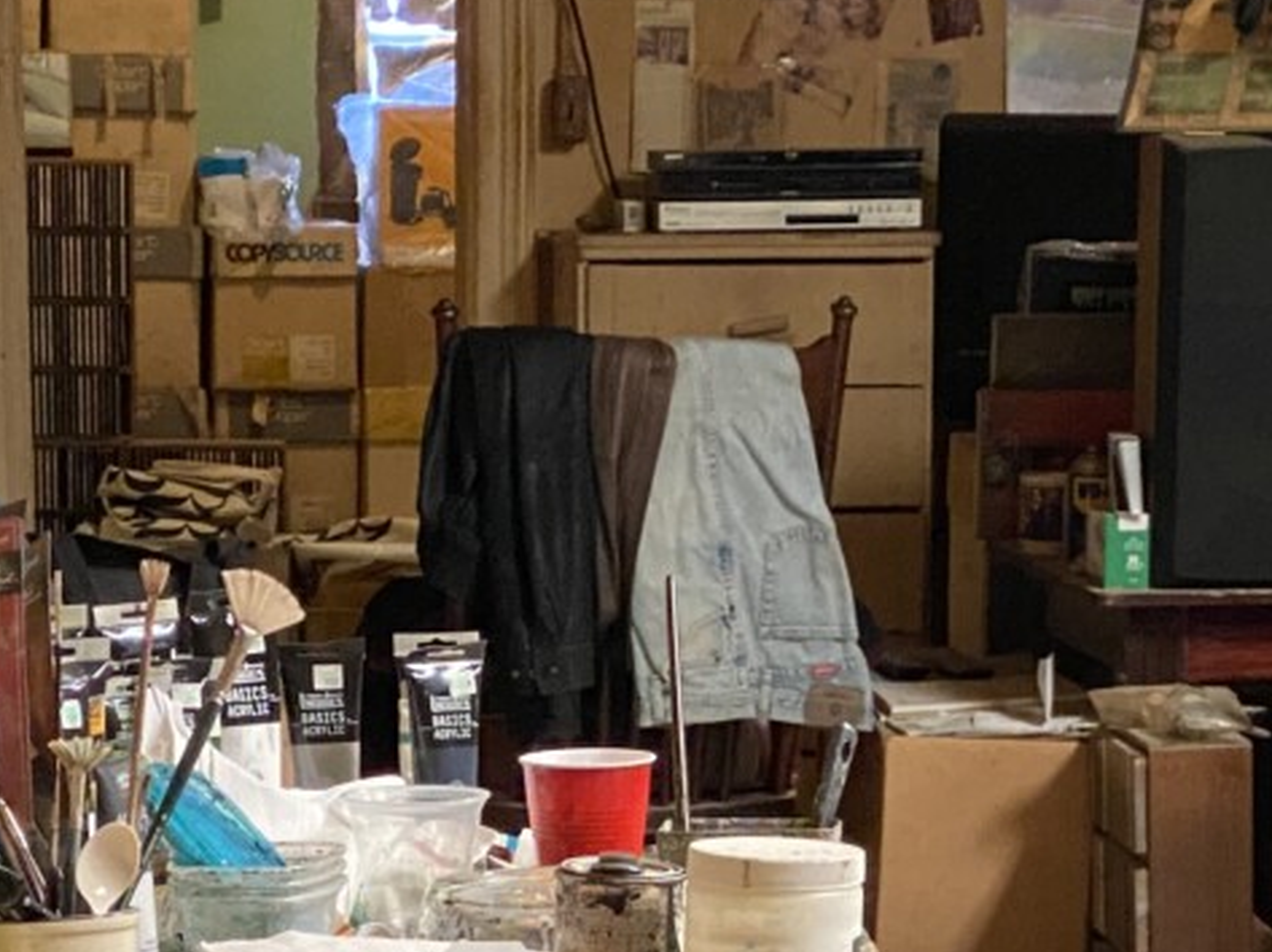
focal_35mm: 169
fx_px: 6205
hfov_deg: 11.7
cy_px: 1401
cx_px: 543
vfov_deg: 8.6
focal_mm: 6
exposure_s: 1/44
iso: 500
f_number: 2
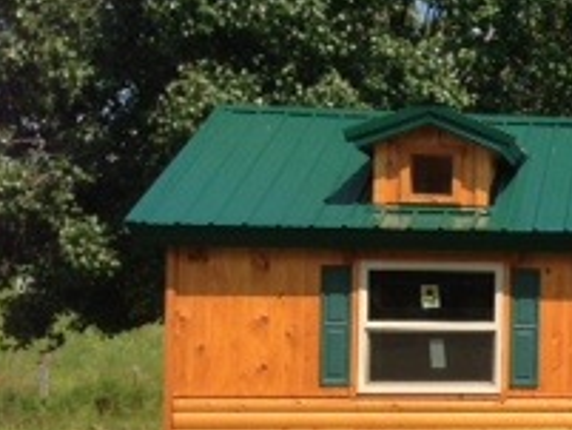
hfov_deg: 16.7
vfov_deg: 14.1
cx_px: 905
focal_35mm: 105
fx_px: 1736
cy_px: 285
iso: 50
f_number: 2.4
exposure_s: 1/1323
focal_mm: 4.13
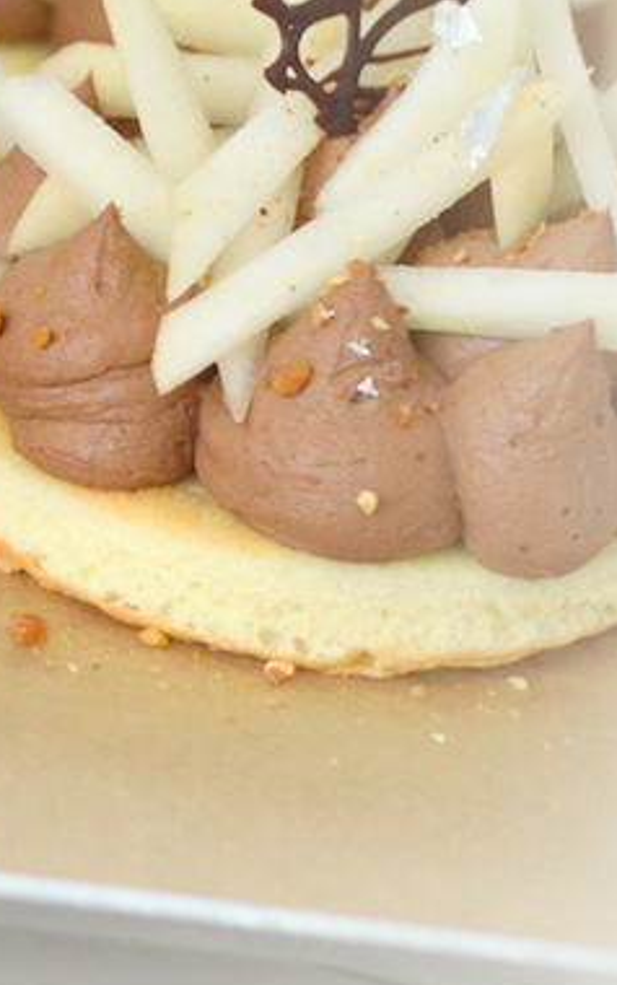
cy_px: -30
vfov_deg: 8.1
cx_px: -907
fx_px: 6904
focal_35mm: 257
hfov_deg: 5.0
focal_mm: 50
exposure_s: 1/80
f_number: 3.2
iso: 900
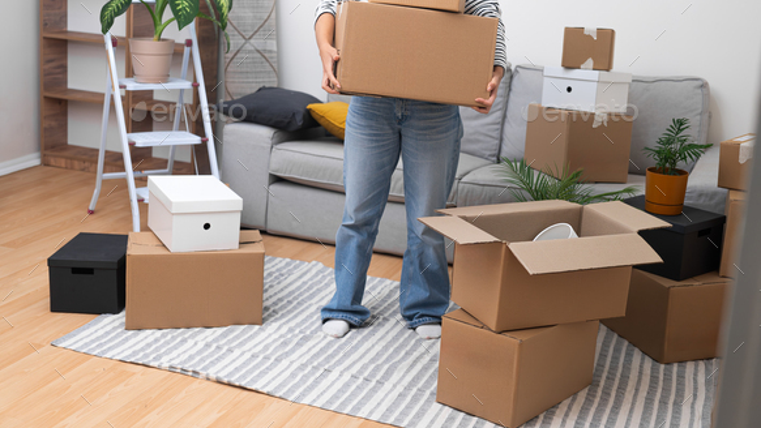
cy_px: 174
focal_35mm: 53
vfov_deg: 22.6
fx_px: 1070
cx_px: 380
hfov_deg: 39.2
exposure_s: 1/125
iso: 1000
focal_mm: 50
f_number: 2.5
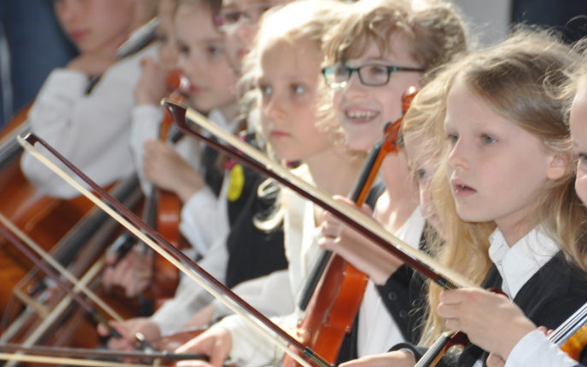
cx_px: 362
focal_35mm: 453
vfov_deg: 2.9
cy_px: 273
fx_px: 7246
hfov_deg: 4.6
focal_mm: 200
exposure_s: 1/60
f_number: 5.6
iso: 400
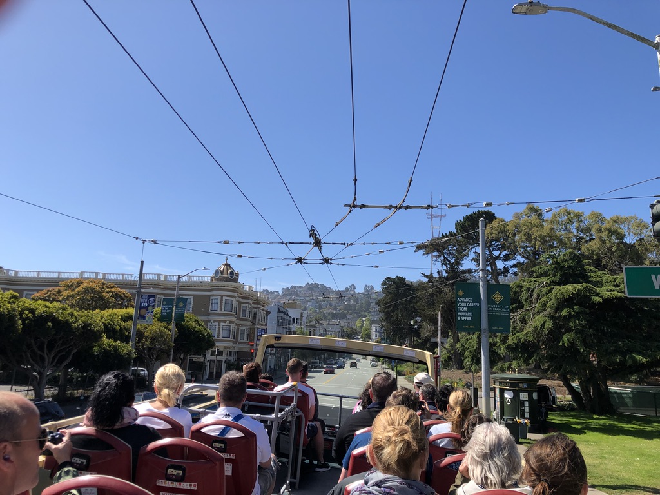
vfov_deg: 49.7
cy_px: 248
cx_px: 330
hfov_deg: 63.4
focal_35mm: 28
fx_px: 534
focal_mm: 4
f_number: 1.8
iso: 20
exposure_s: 1/1919
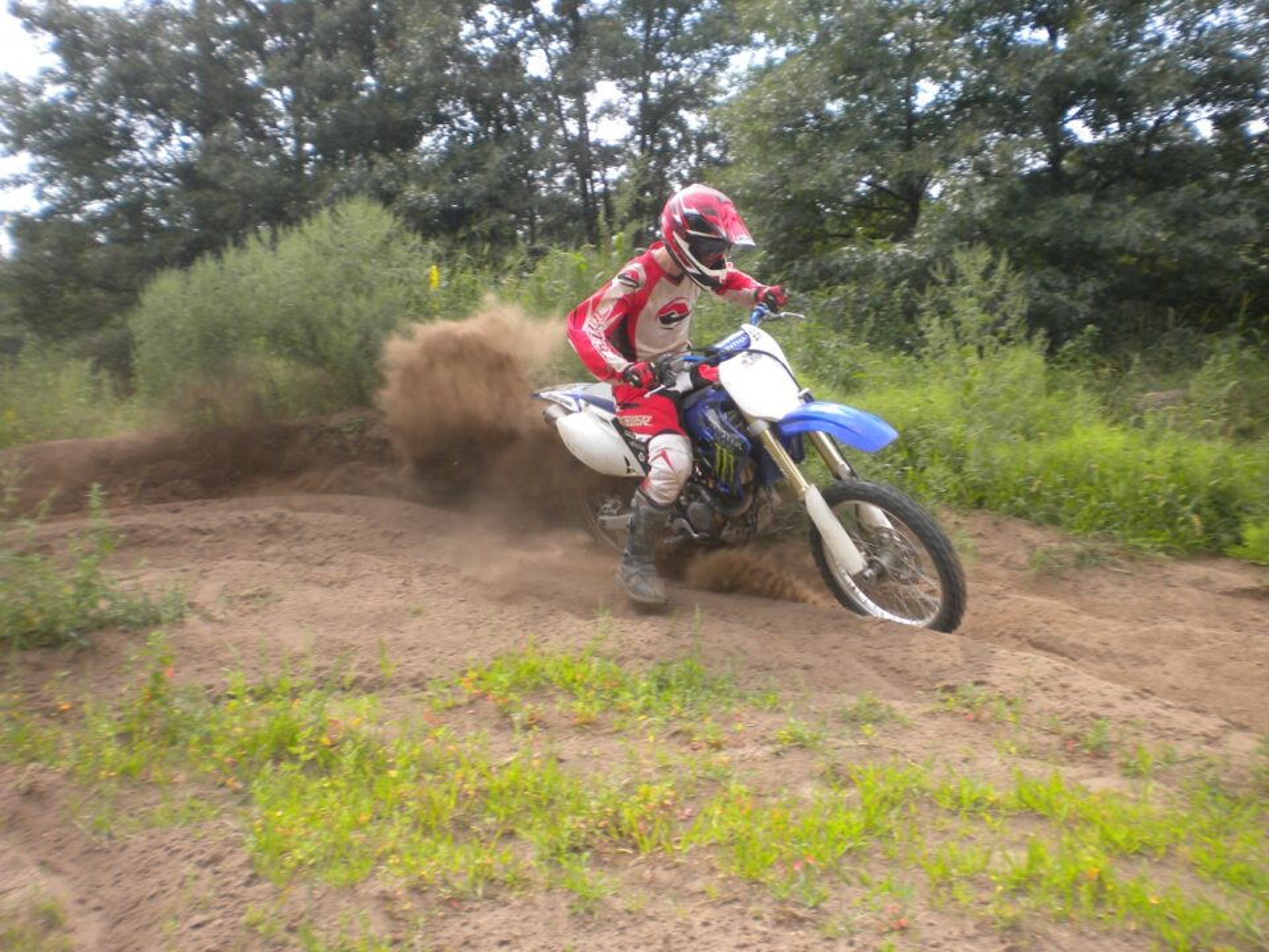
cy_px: 476
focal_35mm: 35
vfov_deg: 40.7
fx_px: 1283
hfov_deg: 52.6
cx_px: 634
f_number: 4.6
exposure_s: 1/217
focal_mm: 6.3
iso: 80
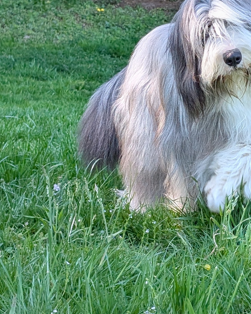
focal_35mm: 83
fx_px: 771
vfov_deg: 22.8
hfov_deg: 18.4
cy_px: 87
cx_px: 192
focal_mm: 6.9
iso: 43
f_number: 1.68
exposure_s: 1/262
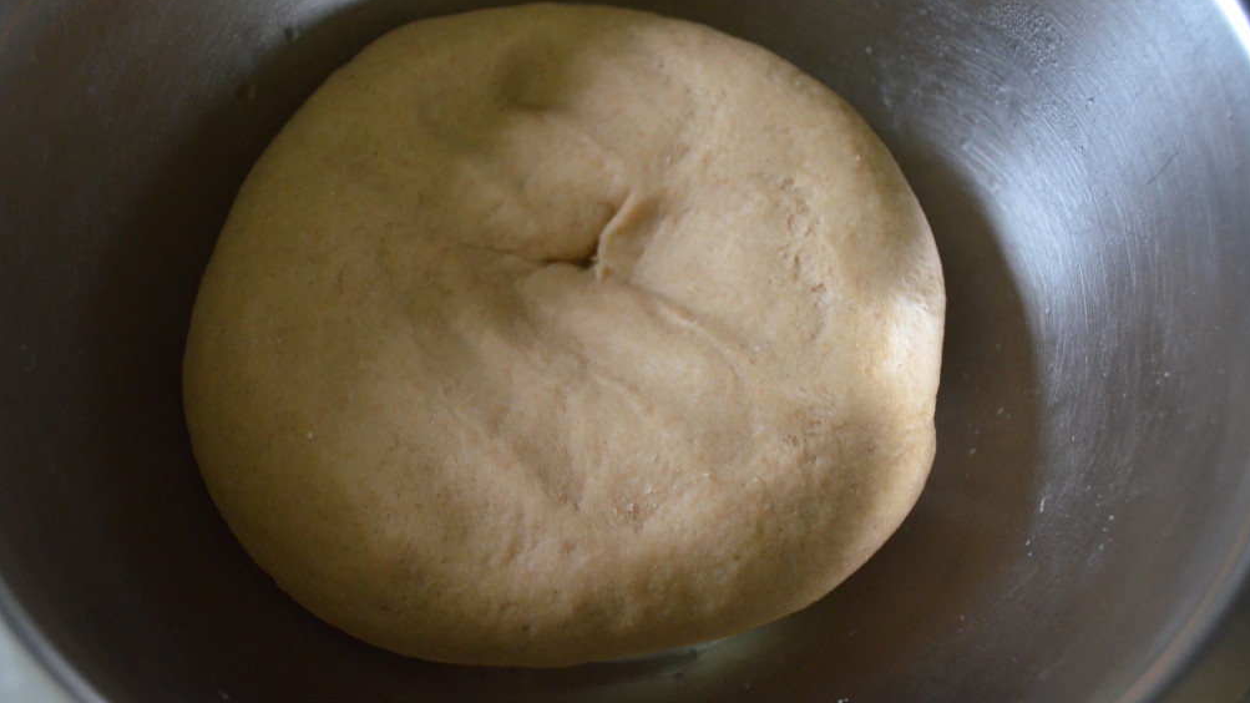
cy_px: 328
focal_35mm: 48
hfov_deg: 42.9
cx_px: 617
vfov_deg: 24.9
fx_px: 1591
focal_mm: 30
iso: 2500
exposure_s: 1/30
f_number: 4.5
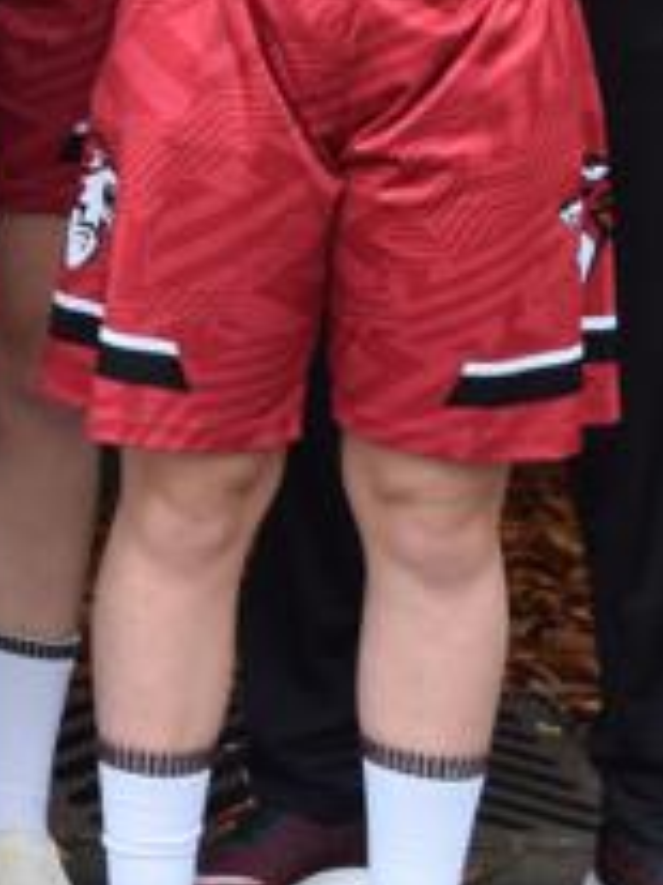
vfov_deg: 10.0
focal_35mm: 192
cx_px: -945
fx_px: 4918
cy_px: -344
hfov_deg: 7.2
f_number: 5.6
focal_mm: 27
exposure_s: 1/125
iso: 400
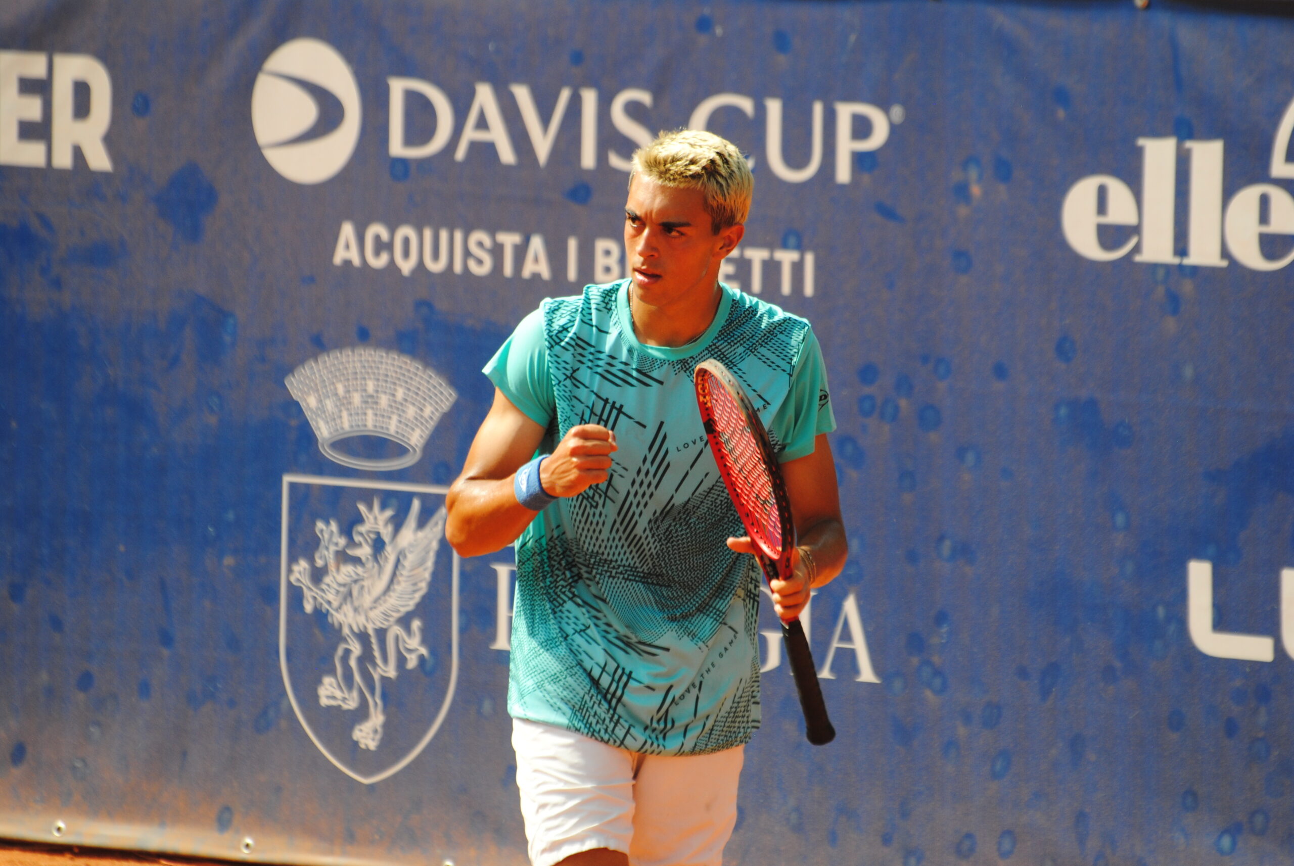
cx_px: 647
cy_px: 433
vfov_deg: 3.8
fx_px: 12956
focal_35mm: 360
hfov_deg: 5.7
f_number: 5.3
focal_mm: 240
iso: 200
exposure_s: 1/500
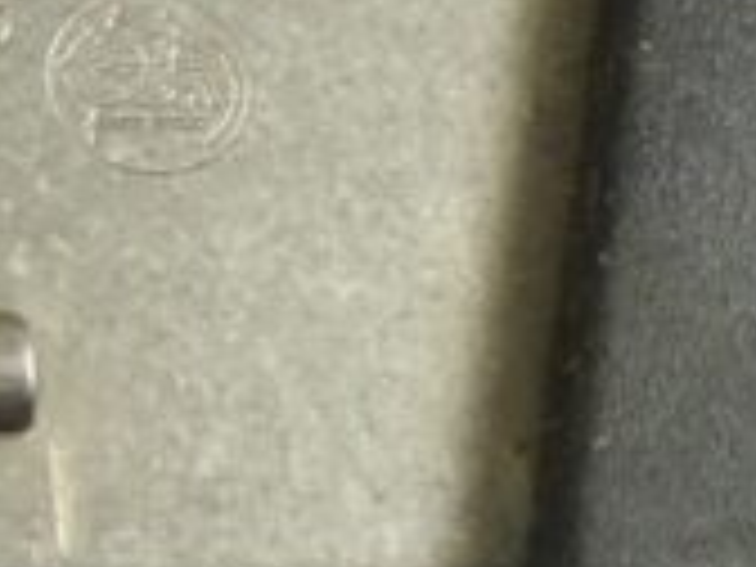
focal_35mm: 134
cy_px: 169
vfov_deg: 11.0
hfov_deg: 12.7
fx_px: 2927
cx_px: -796
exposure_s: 1/60
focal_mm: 4.5
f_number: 2.8
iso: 125
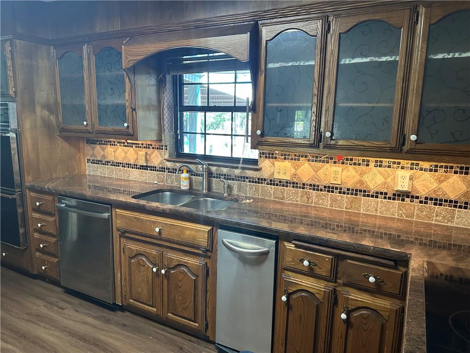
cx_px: 235
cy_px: 176
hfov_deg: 71.6
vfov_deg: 56.8
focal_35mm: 24
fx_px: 326
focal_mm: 6.86
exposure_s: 1/60
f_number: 1.78
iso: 640
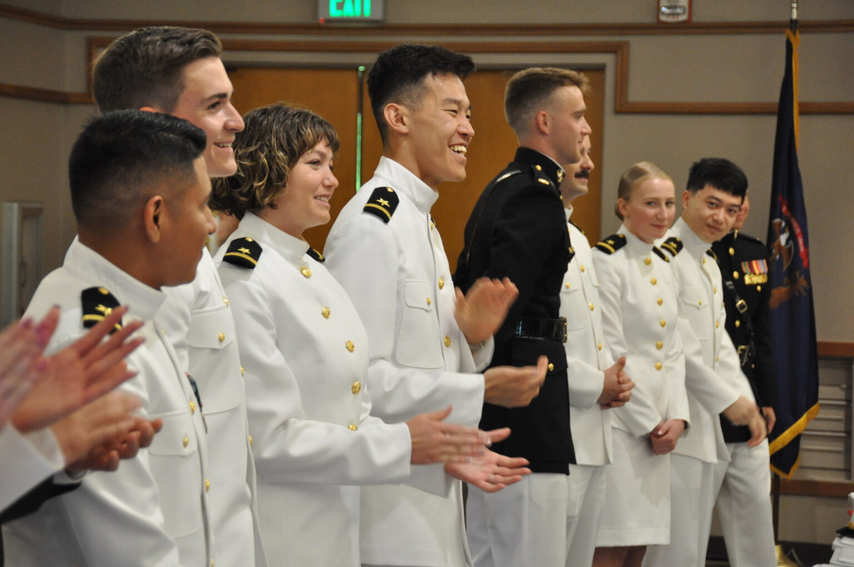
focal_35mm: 112
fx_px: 2665
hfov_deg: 18.2
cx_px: 427
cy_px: 284
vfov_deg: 12.1
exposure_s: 1/50
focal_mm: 75
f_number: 5
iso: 1600
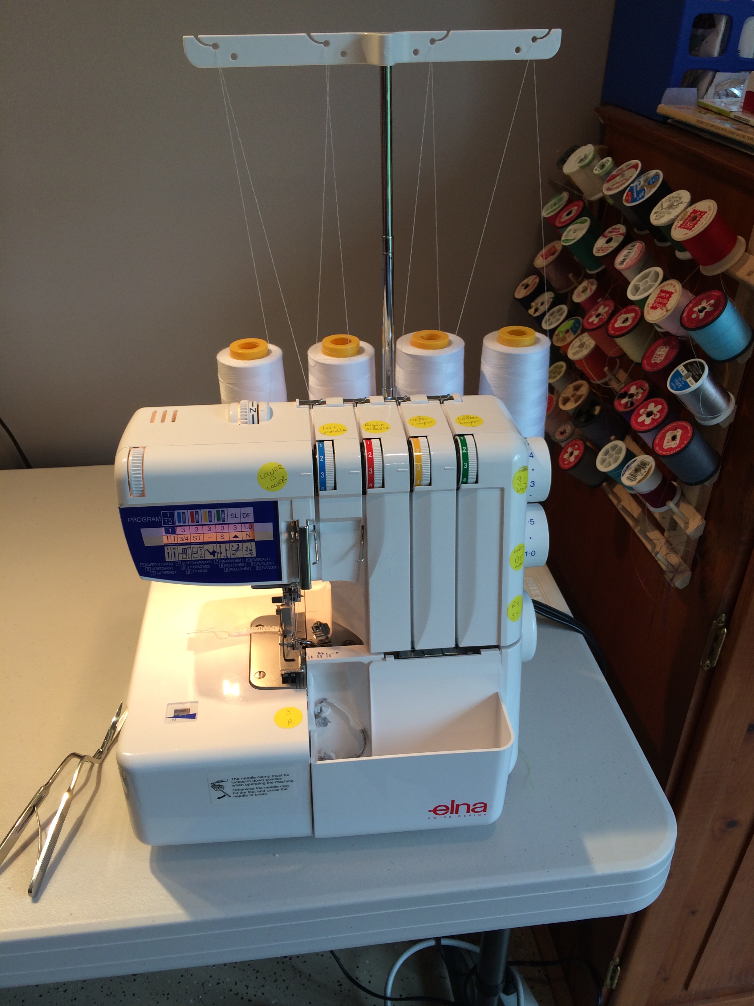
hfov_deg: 46.8
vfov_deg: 60.0
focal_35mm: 30
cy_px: 503
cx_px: 377
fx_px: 871
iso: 40
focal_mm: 4.12
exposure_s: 1/60
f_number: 2.2
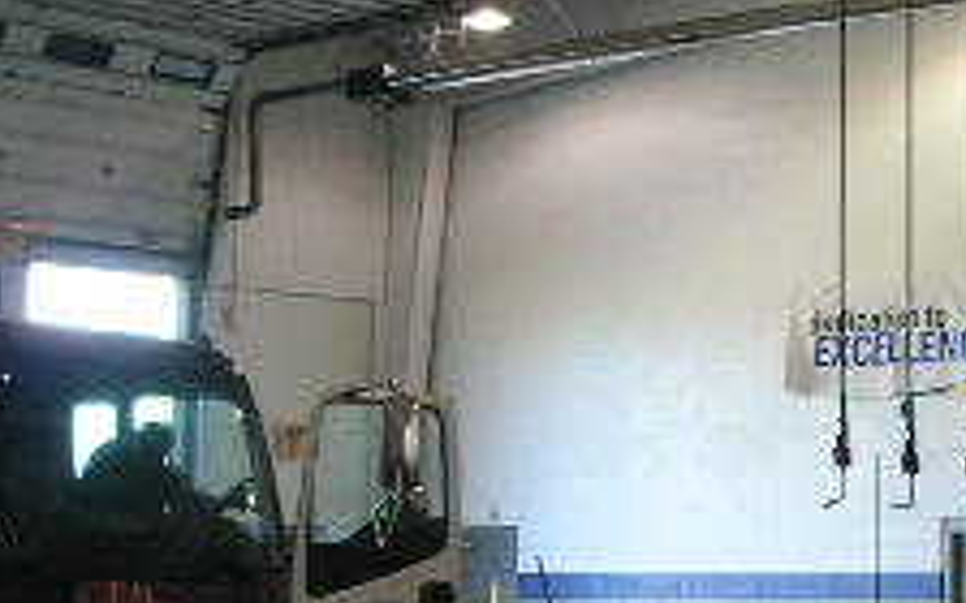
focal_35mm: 106
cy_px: 375
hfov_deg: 19.4
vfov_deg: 12.3
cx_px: 815
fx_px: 2791
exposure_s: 1/30
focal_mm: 5.8
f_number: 3
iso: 62
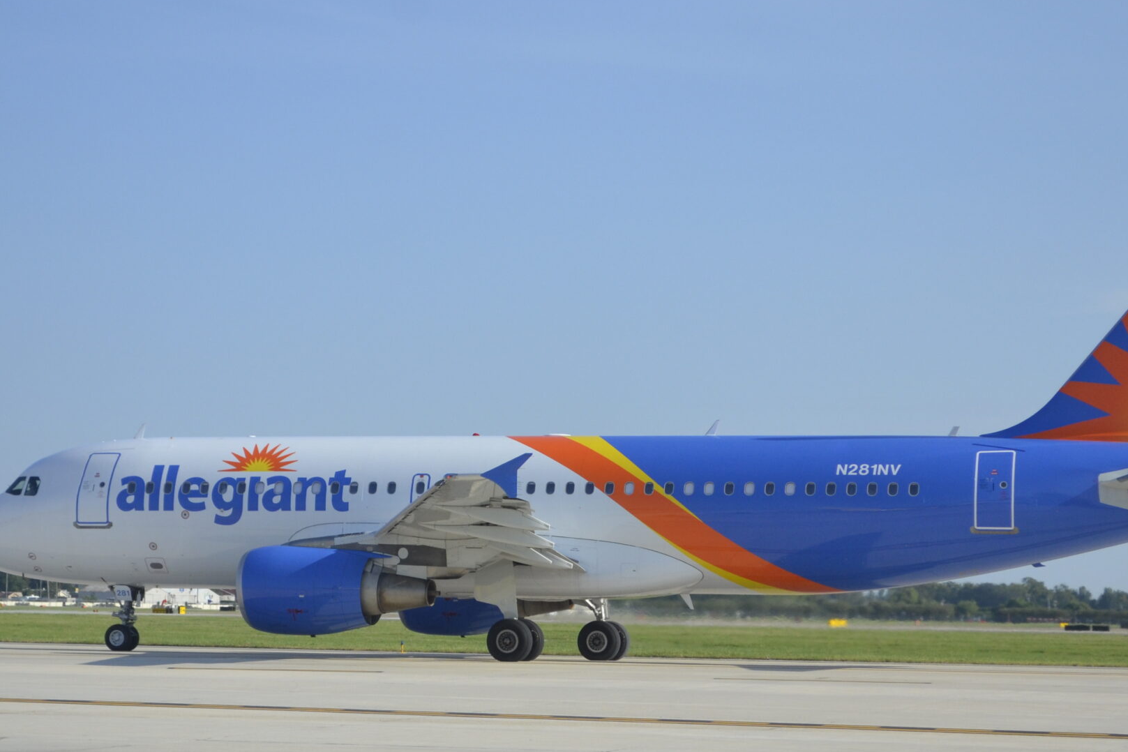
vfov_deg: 12.0
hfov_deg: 17.9
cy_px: 535
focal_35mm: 114
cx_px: 569
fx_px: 3572
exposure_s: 1/1600
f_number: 6.3
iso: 400
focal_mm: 48
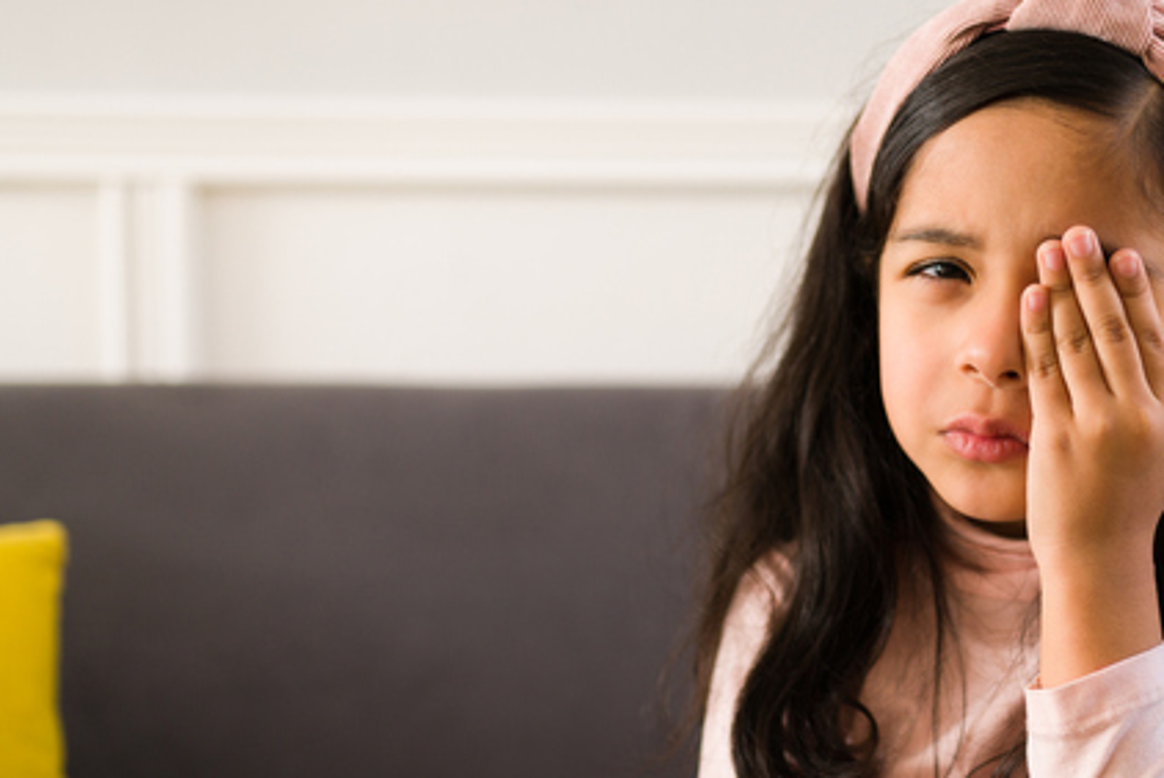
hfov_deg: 32.5
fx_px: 1941
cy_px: 517
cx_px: 932
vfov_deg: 22.6
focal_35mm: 60
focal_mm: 35
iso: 400
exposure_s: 1/160
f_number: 1.8
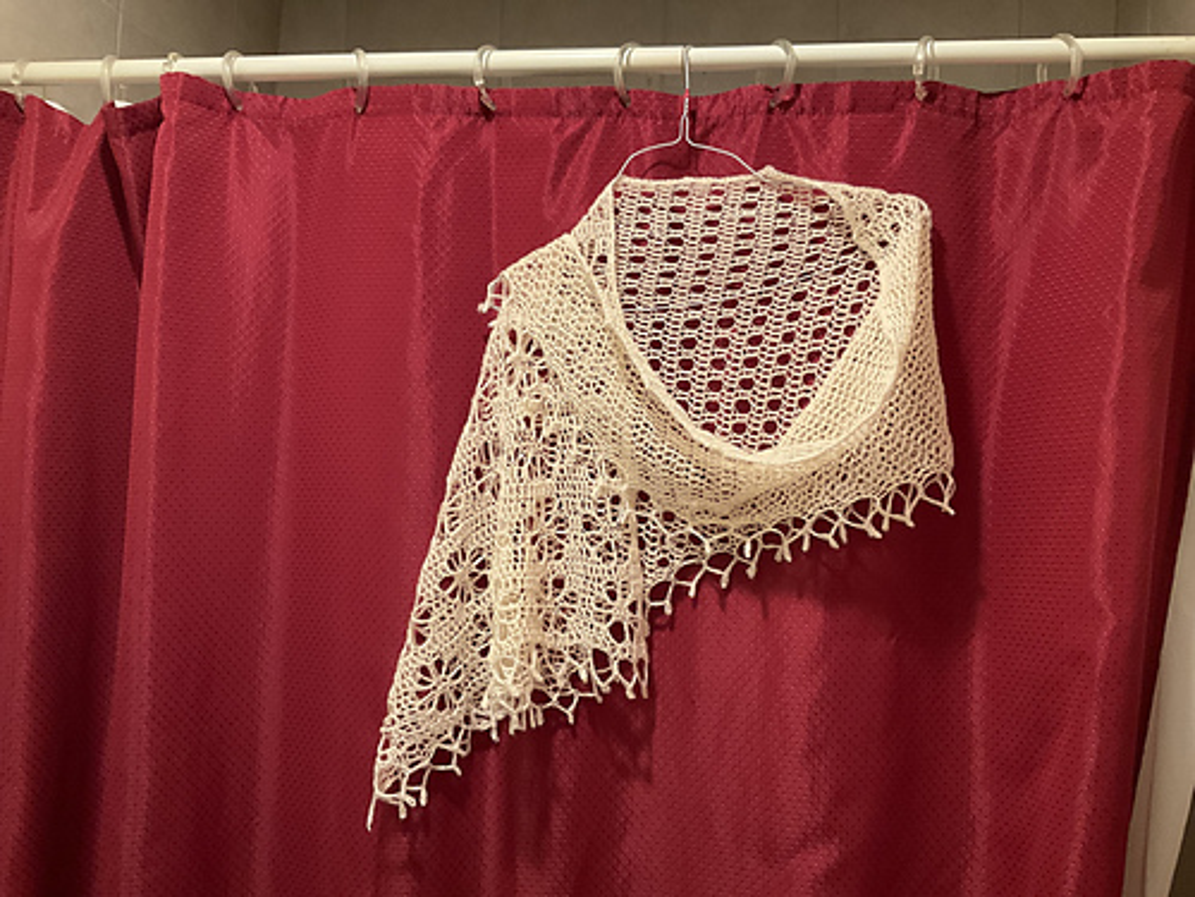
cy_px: 448
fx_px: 1001
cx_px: 598
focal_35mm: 29
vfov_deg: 48.2
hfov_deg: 61.7
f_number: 1.8
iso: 250
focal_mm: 3
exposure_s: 1/40
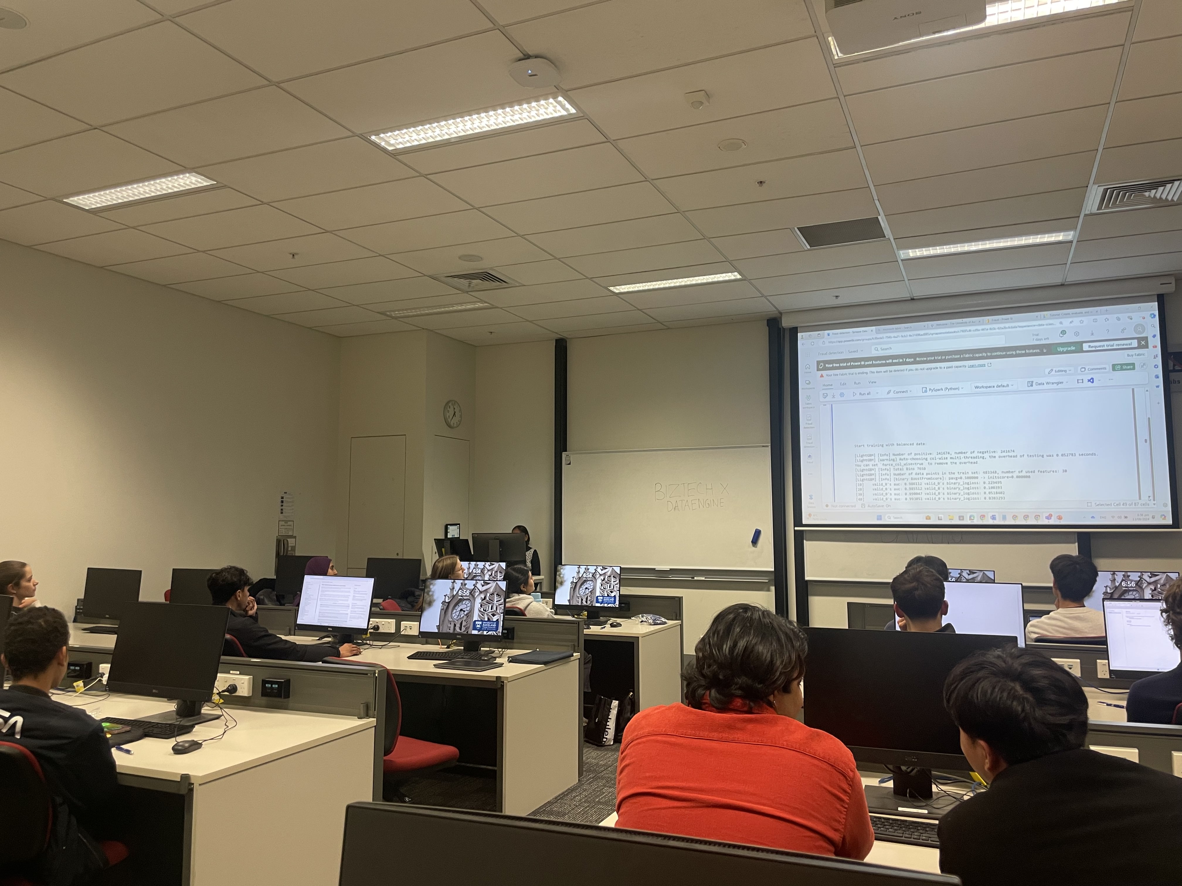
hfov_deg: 67.3
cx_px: 591
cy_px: 443
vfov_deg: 53.1
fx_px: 888
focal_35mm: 26
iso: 100
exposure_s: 1/50
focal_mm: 4.2
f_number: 1.6
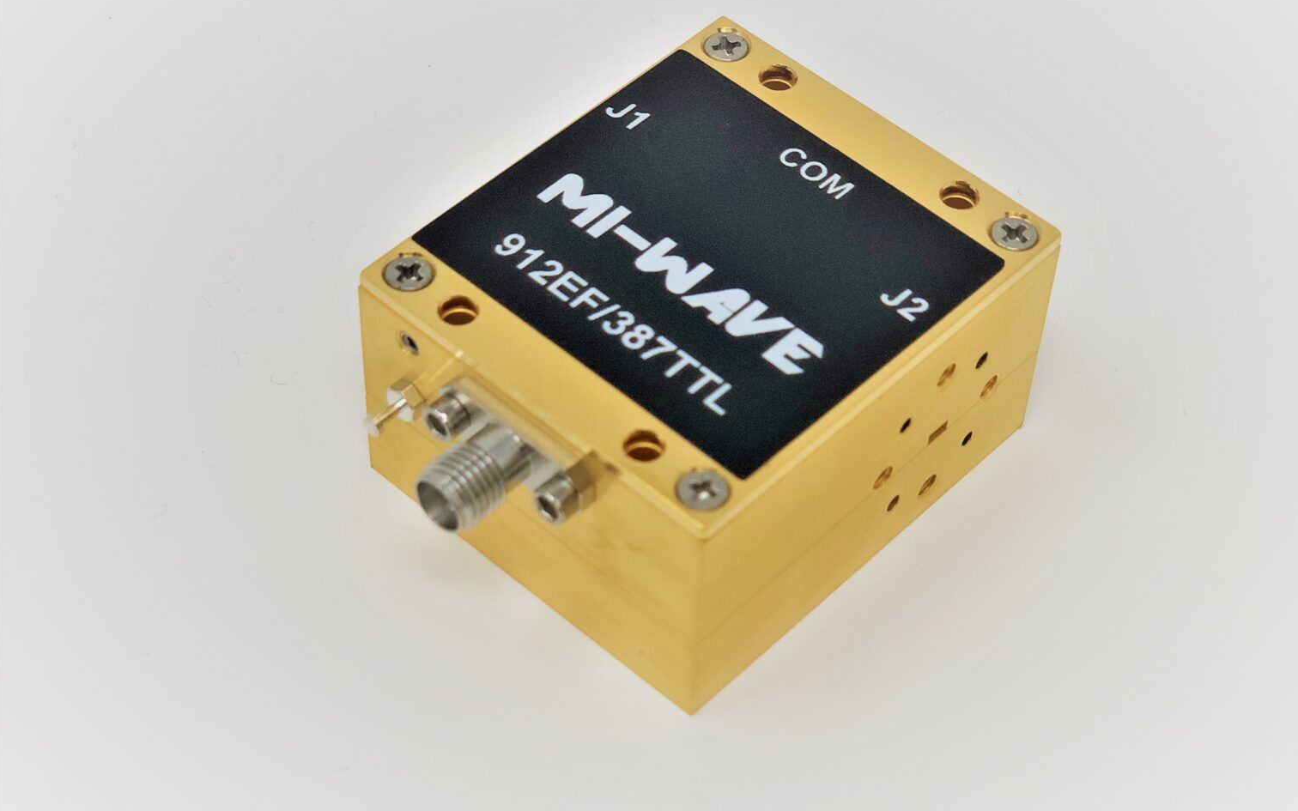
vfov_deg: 23.1
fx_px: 1981
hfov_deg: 36.3
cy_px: 372
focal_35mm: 56
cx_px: 655
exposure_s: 1/120
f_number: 2.4
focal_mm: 6
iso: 20
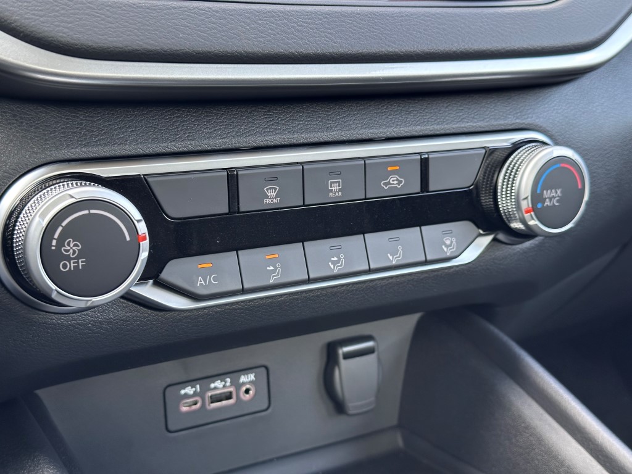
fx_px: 876
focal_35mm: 48
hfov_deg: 39.7
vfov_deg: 30.3
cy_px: 237
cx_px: 316
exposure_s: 1/102
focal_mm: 6.86
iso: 80
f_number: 1.78
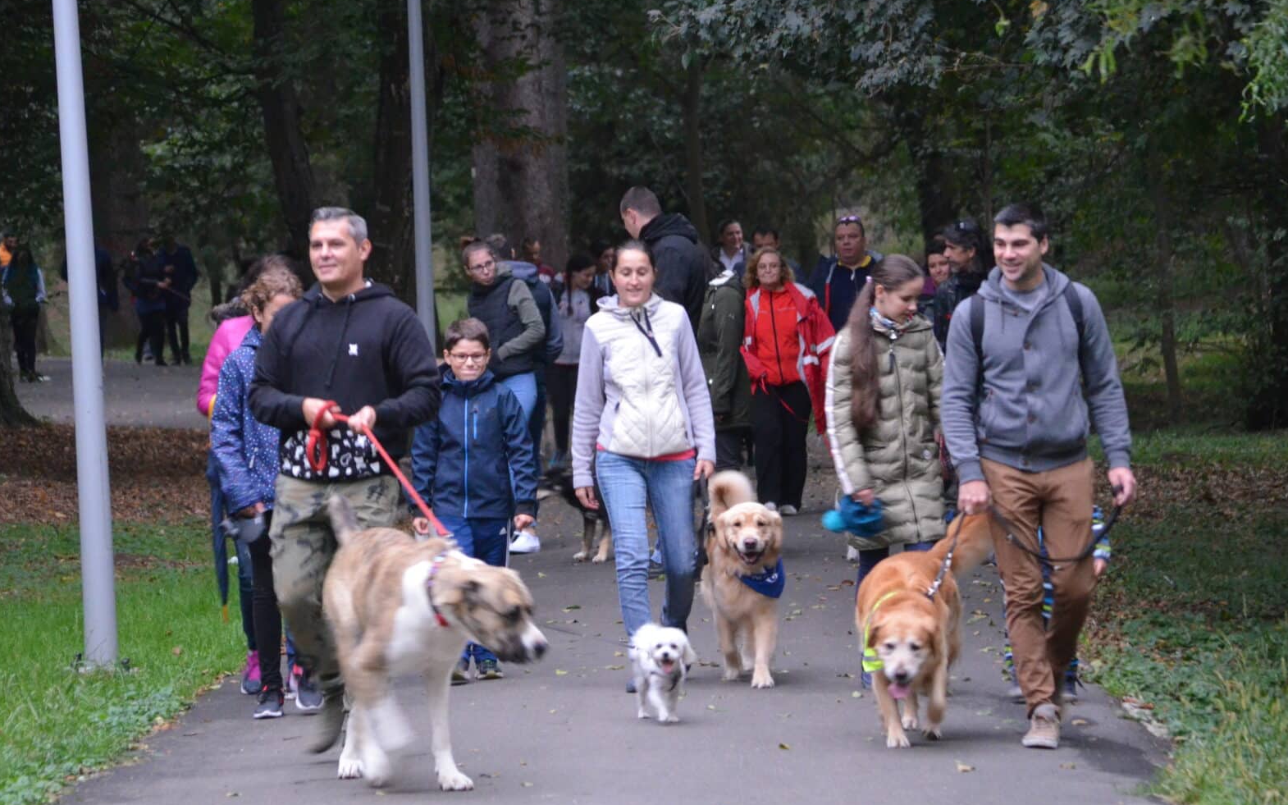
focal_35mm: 199
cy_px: 478
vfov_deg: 6.6
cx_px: 560
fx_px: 6985
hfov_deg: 10.5
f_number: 4.5
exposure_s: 1/25
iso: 3200
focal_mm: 100
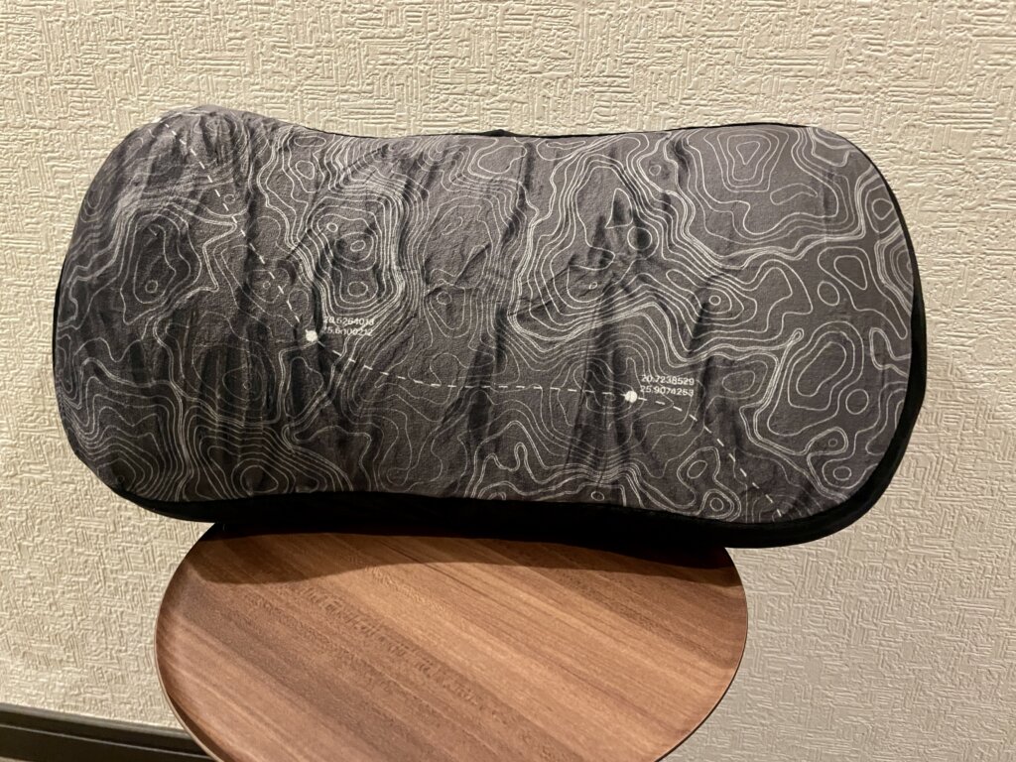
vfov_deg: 53.1
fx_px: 763
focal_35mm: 26
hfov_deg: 67.3
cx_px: 508
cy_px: 381
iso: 640
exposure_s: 1/25
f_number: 1.6
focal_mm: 4.2
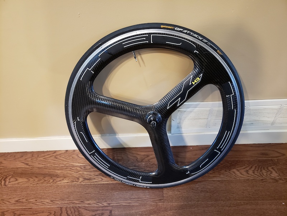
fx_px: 216
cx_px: 144
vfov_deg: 53.1
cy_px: 108
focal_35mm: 26
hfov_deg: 67.3
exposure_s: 1/17
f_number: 1.5
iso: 250
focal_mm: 4.3
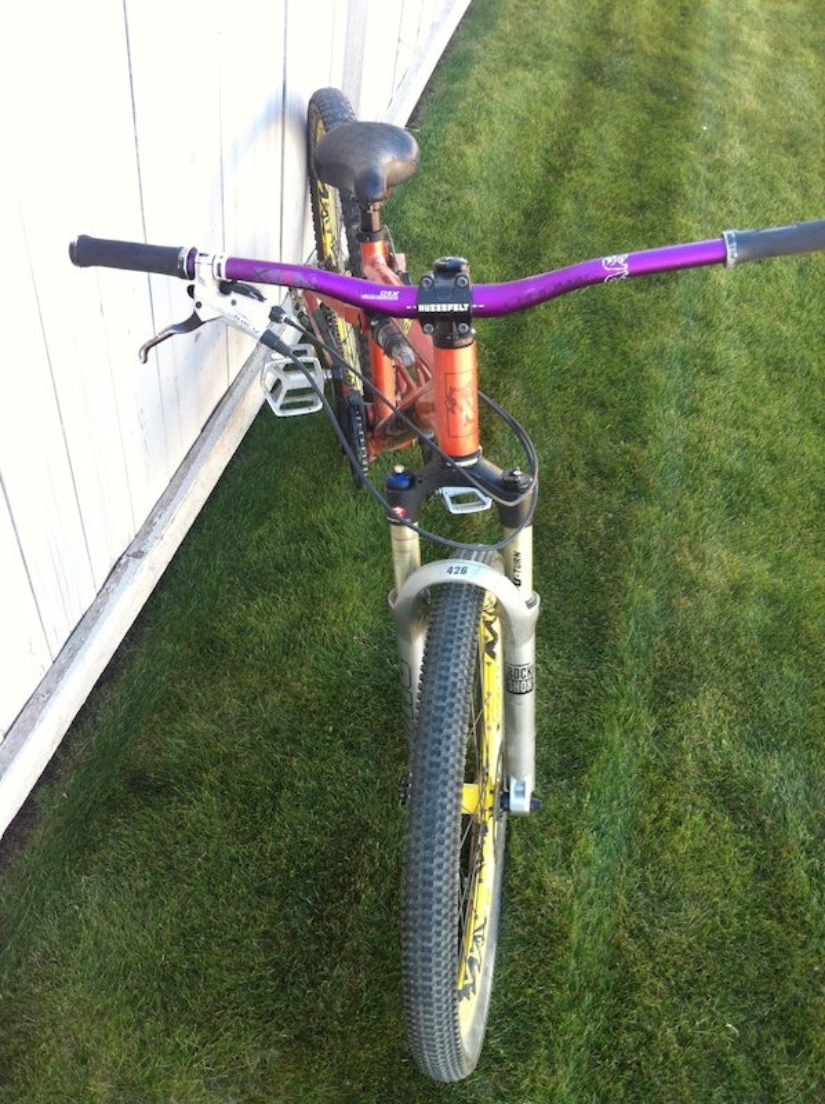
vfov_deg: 52.7
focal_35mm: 35
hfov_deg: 40.6
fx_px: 1115
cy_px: 552
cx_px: 412
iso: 80
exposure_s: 1/52
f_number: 2.8
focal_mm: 3.85
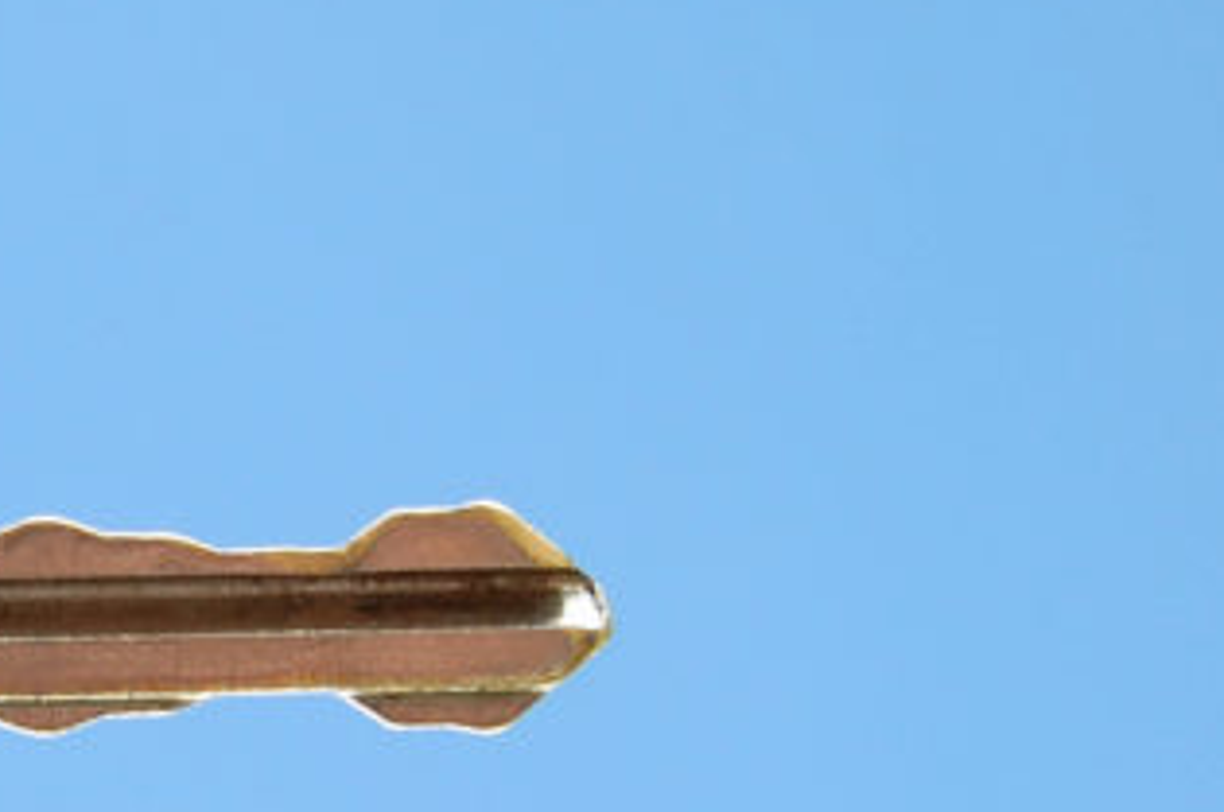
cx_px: -525
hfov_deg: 8.3
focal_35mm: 244
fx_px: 8283
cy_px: 585
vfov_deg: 5.6
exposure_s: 1/200
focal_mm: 50
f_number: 7.1
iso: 200
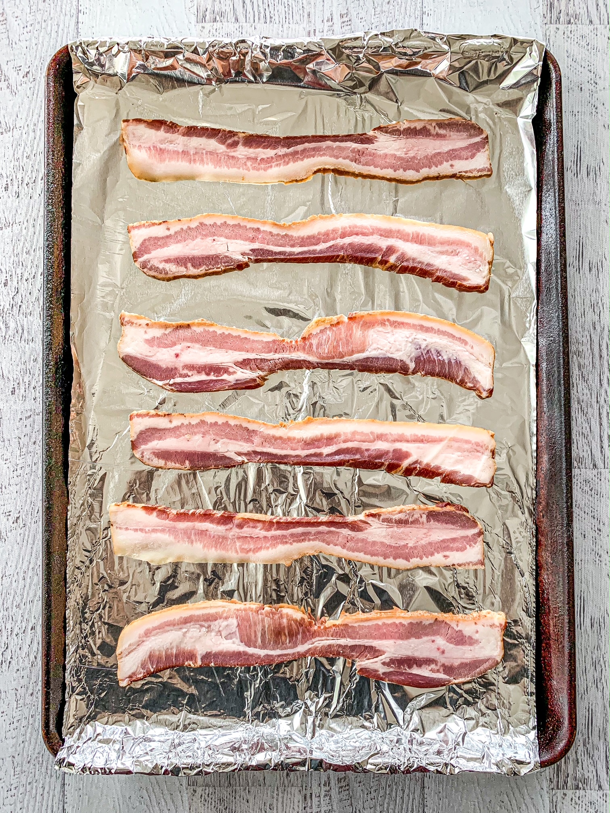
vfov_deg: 67.3
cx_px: 305
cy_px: 406
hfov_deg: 53.1
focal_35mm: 26
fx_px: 611
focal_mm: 4.25
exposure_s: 1/60
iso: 125
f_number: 1.8
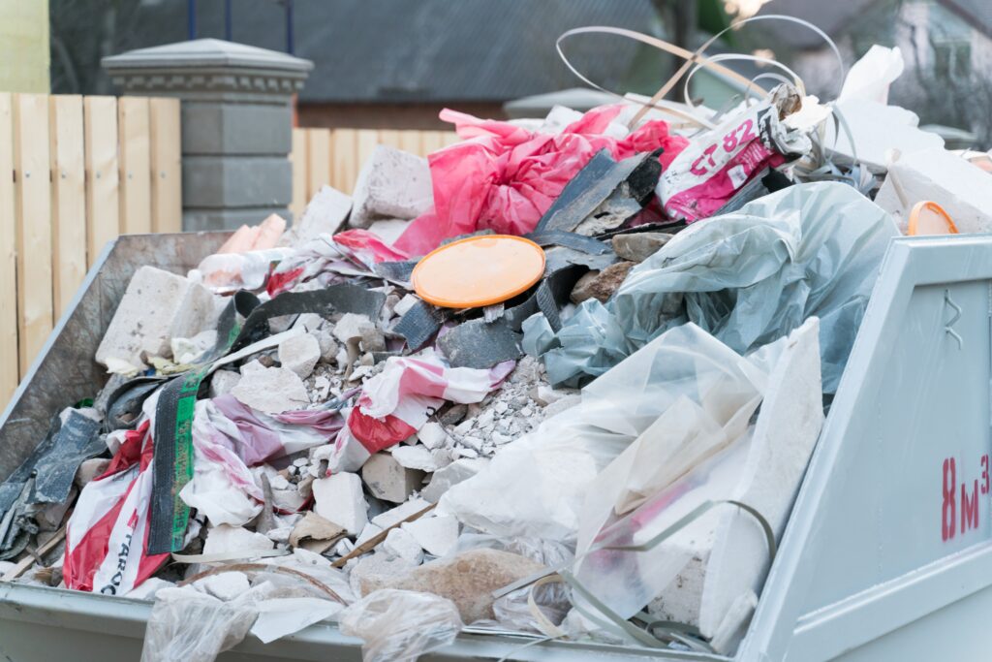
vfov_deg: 18.2
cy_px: 331
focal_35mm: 75
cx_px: 496
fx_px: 2067
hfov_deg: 27.0
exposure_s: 1/60
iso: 500
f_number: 3.2
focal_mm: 75
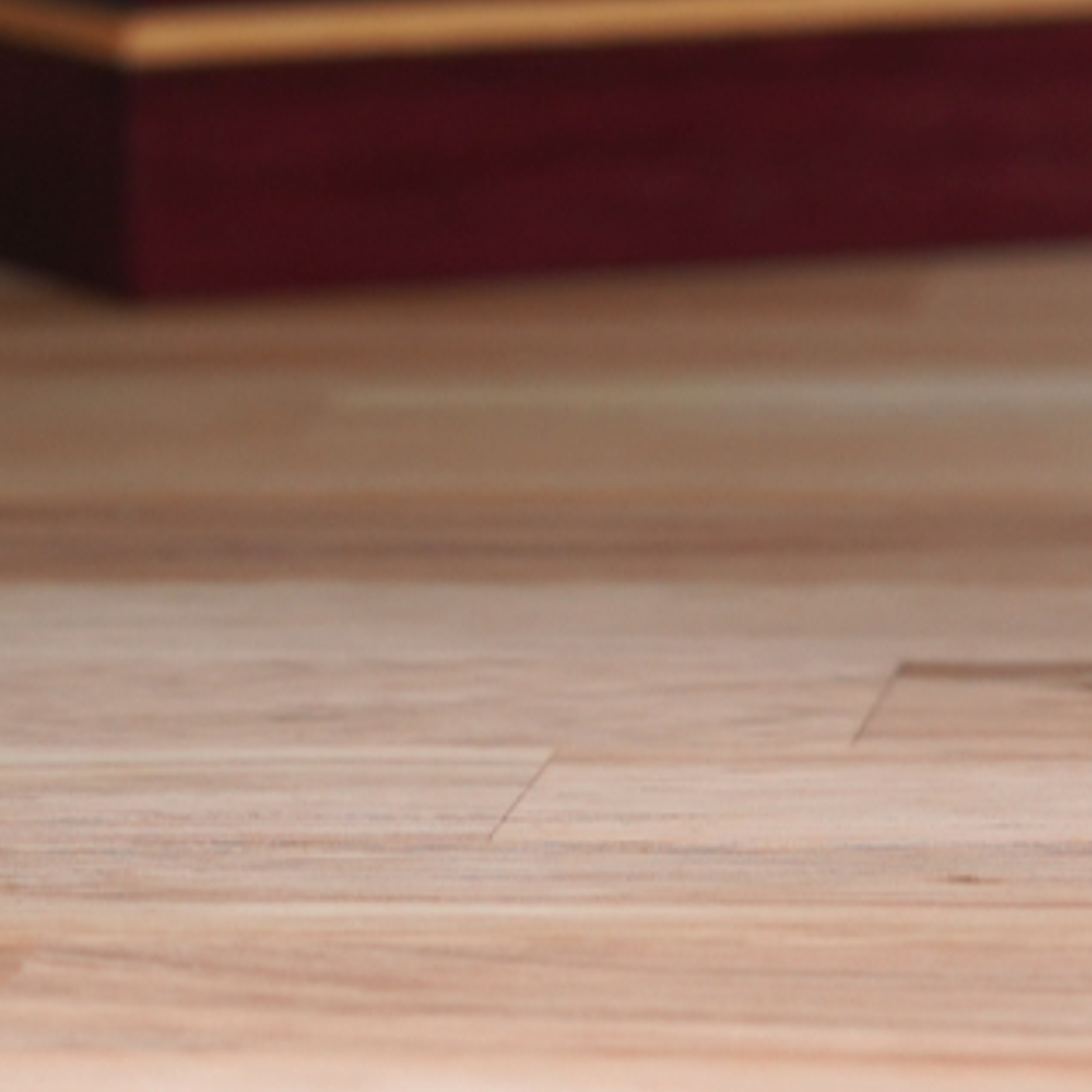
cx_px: 2677
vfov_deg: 4.5
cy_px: -417
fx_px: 13776
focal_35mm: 386
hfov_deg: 4.4
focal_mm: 90
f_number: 8
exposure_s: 1/50
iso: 640
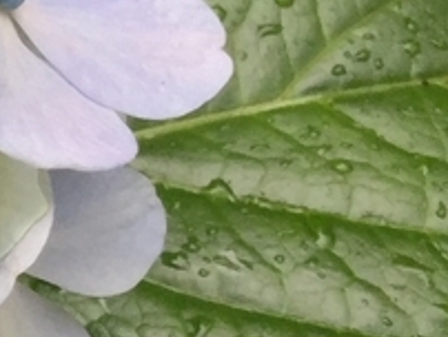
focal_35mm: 184
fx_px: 2384
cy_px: 306
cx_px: -670
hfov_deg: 9.4
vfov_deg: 8.1
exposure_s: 1/60
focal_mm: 3.3
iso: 25
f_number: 2.4
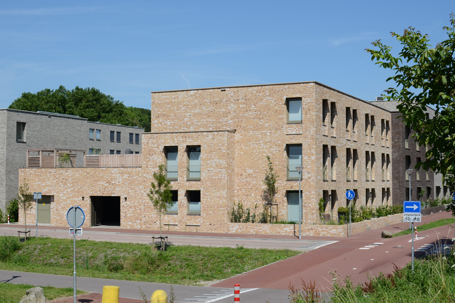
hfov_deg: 37.2
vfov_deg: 25.3
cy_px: 150
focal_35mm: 54
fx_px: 676
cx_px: 229
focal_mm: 35
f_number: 8
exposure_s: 1/400
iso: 100
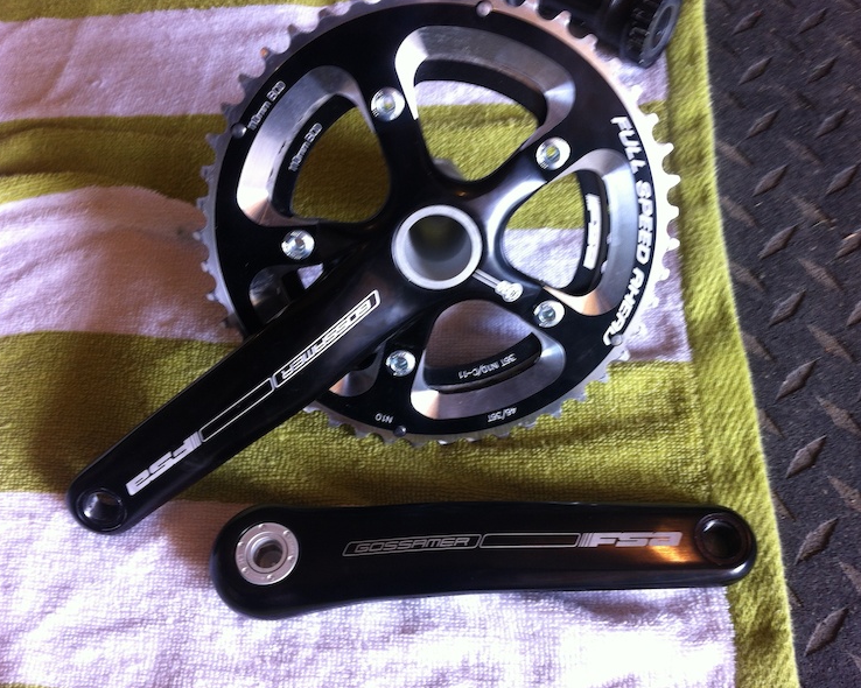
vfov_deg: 40.1
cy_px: 346
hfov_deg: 49.1
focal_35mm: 37
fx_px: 943
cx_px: 452
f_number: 2.8
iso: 80
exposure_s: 1/20
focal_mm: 3.85
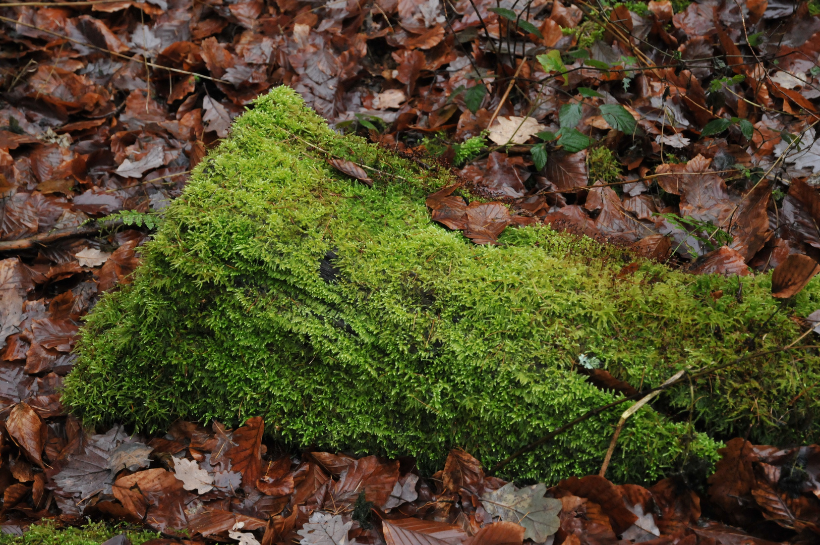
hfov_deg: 28.1
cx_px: 410
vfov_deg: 18.9
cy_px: 272
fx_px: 1638
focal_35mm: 72
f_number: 5.6
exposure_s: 1/80
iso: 1000
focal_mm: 48
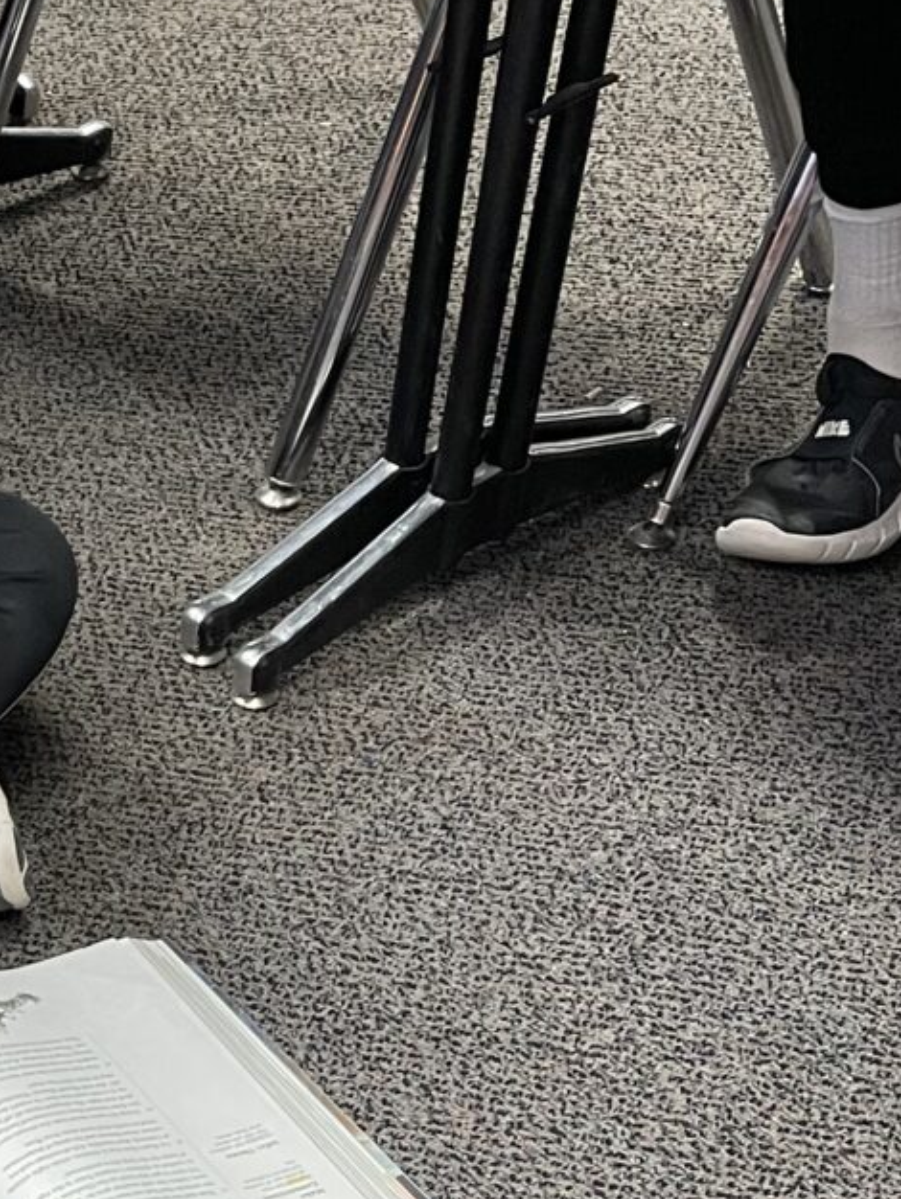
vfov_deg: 21.9
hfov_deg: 15.8
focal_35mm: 85
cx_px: -502
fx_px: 2948
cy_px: 1287
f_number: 1.6
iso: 125
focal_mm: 4.2
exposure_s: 1/41
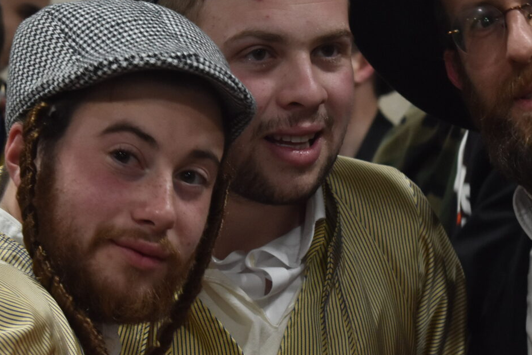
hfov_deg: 12.1
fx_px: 2512
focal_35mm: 170
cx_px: 345
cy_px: 116
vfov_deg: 8.1
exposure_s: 1/125
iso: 800
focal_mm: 55
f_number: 5.6
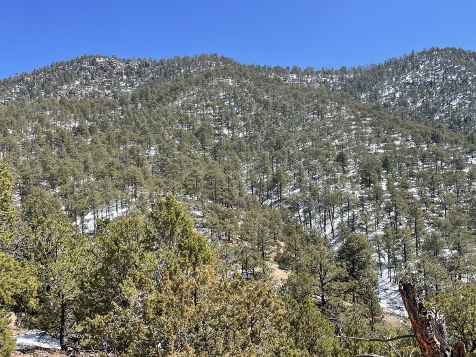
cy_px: 182
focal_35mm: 34
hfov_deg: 54.0
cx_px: 234
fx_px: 467
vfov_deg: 41.8
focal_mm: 4.2
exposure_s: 1/1984
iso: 32
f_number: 1.6
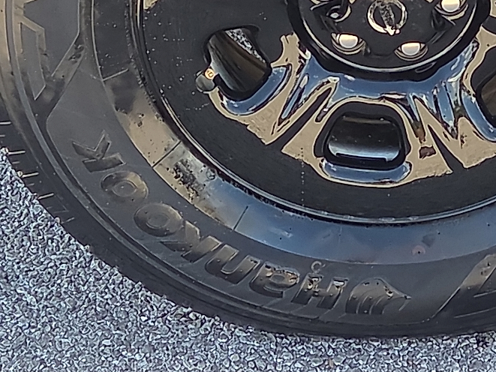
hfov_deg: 14.2
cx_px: 389
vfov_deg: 10.6
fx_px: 1978
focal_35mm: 138
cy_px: -55
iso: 25
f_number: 1.8
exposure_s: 1/333
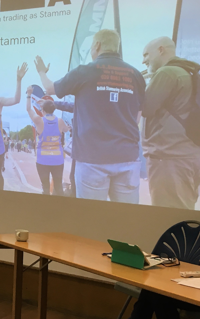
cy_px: 106
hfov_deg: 18.4
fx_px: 567
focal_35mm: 65
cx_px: -70
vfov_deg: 31.3
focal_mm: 4.15
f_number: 2.2
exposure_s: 1/33
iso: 64
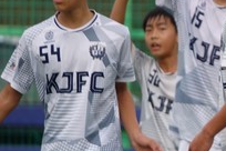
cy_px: 102
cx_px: 297
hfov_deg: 1.2
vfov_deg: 0.8
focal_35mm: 1708
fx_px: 10722
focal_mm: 212.77
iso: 200
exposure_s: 1/250
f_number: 4
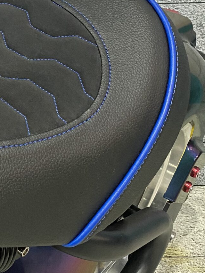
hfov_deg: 17.7
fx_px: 616
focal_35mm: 78
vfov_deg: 24.7
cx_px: -63
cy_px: 60
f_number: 1.8
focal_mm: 4.25
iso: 160
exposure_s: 1/50
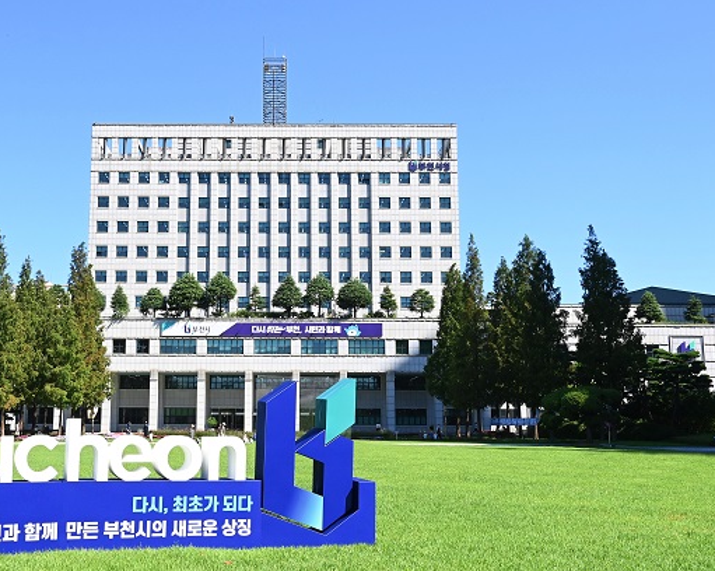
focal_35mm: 43
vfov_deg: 34.9
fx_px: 909
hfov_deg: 42.6
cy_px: 279
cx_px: 269
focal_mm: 36
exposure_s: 1/400
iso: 2000
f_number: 22
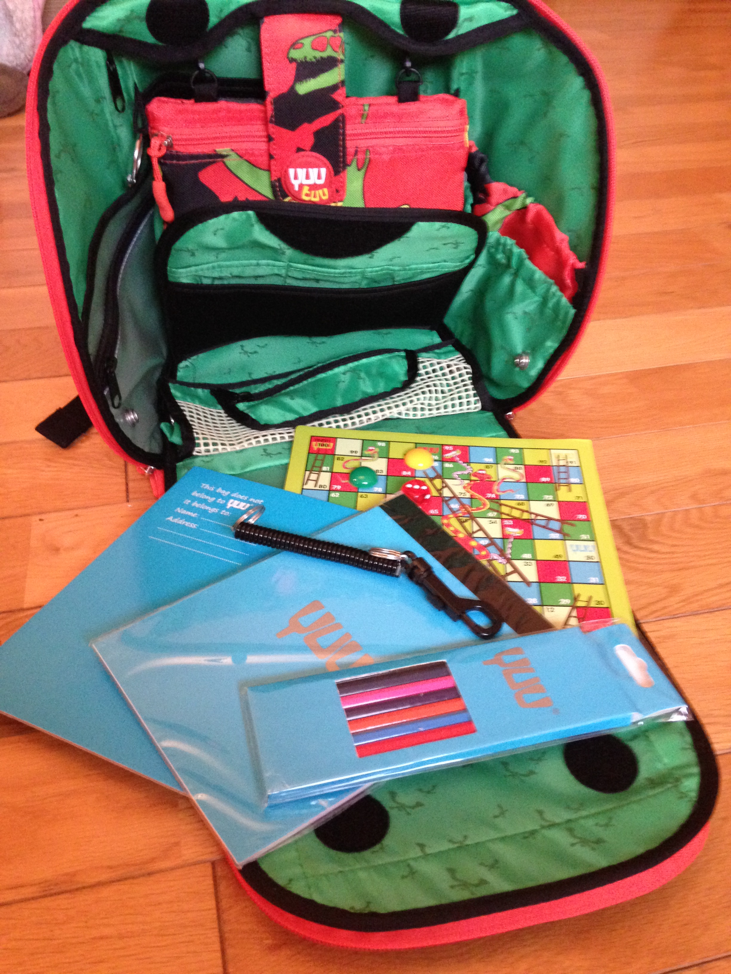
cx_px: 366
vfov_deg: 55.4
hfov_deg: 42.9
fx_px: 929
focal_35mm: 33
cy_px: 487
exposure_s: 1/15
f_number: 2.4
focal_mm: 4.12
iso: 400
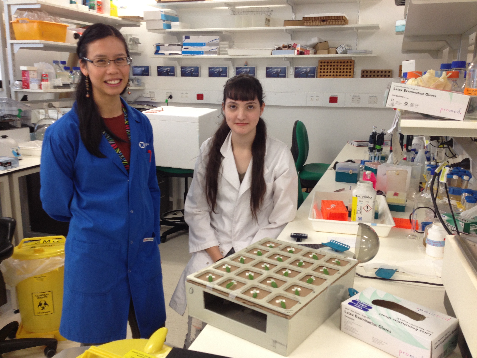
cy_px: 179
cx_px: 238
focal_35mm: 35
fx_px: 482
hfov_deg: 52.6
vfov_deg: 40.7
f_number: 2.4
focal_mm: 4.28
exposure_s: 1/20
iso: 50
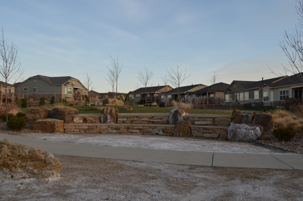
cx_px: 152
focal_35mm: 36
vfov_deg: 36.7
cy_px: 100
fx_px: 302
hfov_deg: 53.2
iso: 220
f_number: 5.6
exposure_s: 1/125
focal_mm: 24
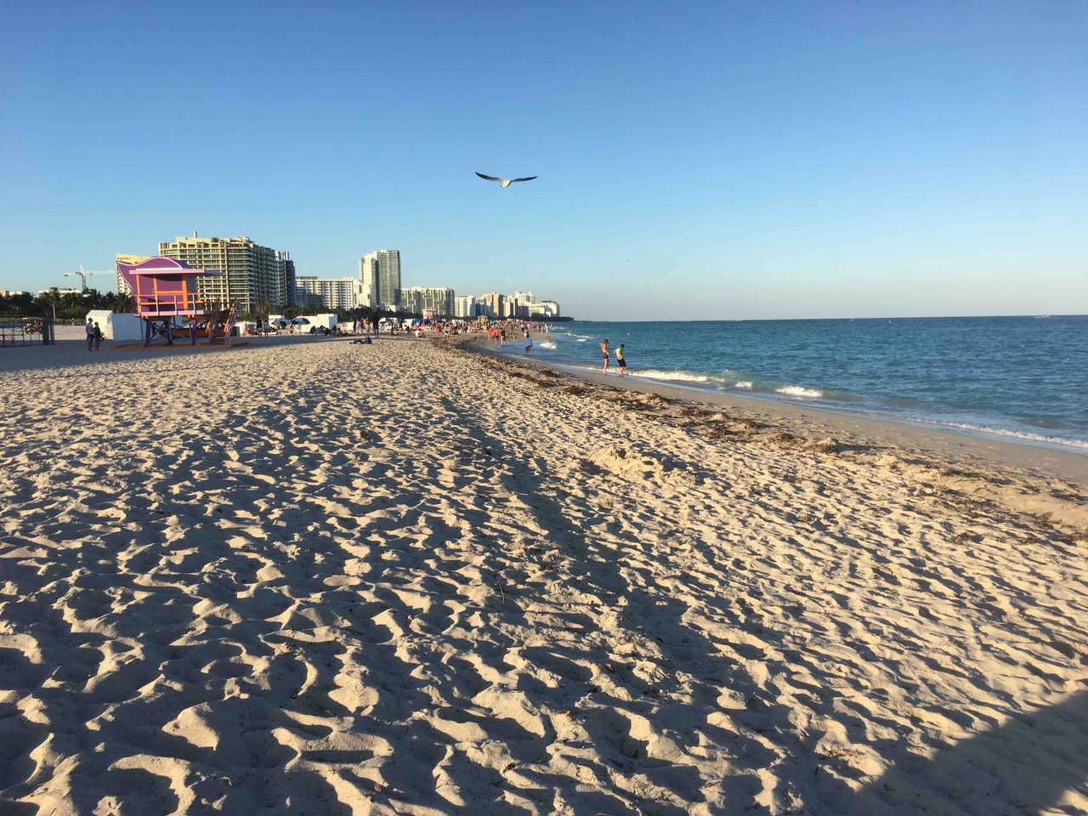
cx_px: 544
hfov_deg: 61.7
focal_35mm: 29
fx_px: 911
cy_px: 408
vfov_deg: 48.2
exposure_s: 1/974
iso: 25
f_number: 2.2
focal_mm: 4.15
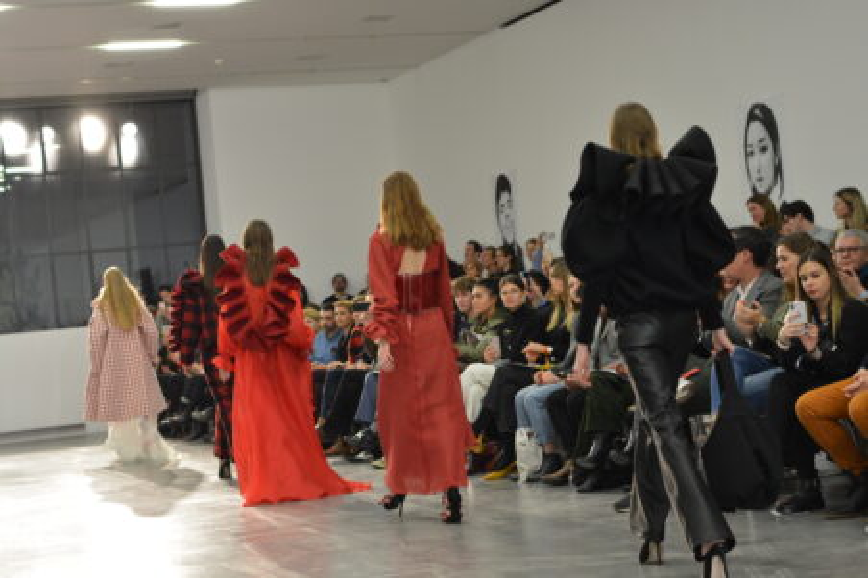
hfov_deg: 27.0
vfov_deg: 18.2
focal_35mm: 75
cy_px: 289
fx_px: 1808
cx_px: 434
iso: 800
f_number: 2.5
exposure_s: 1/250
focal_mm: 50
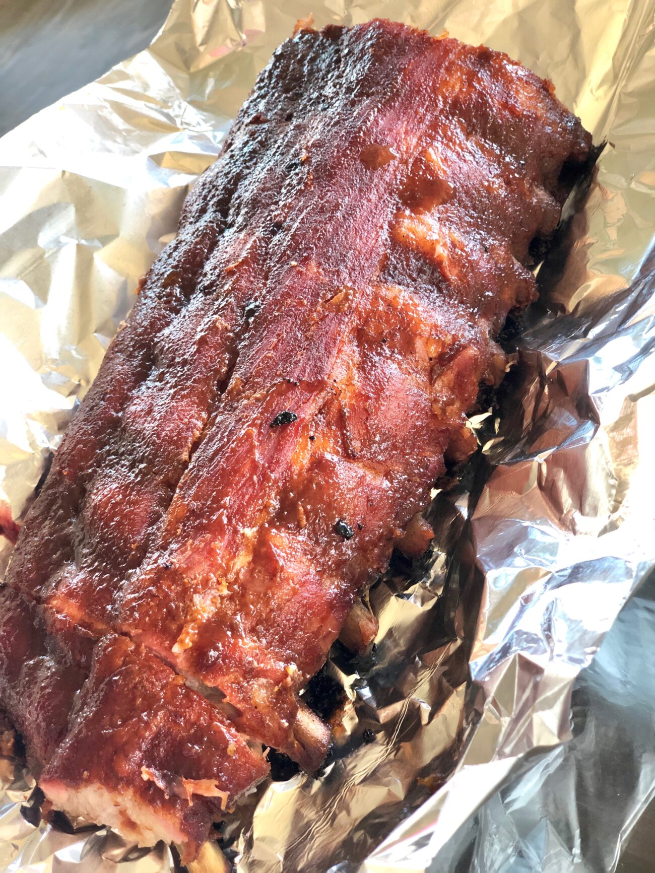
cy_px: 436
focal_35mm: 52
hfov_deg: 28.0
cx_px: 328
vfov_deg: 36.8
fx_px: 1312
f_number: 2.4
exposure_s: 1/30
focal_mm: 6
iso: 100
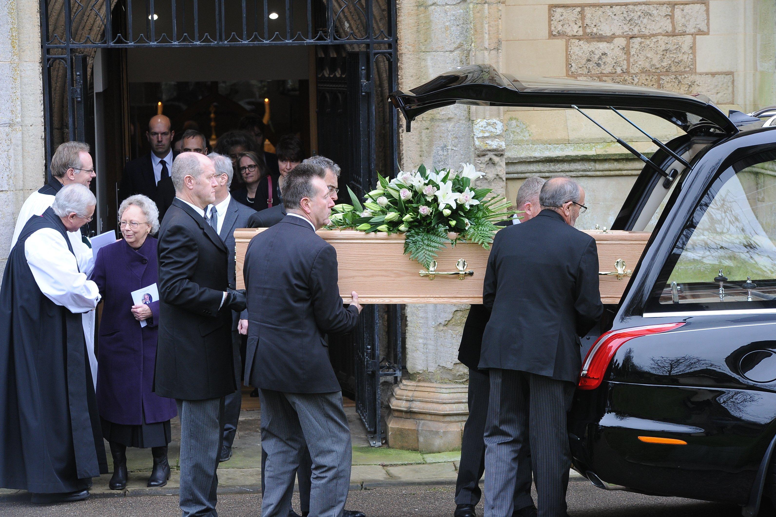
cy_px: 258
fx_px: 2629
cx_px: 388
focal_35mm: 122
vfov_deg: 11.2
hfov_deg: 16.8
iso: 1250
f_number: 6.3
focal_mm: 122
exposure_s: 1/160
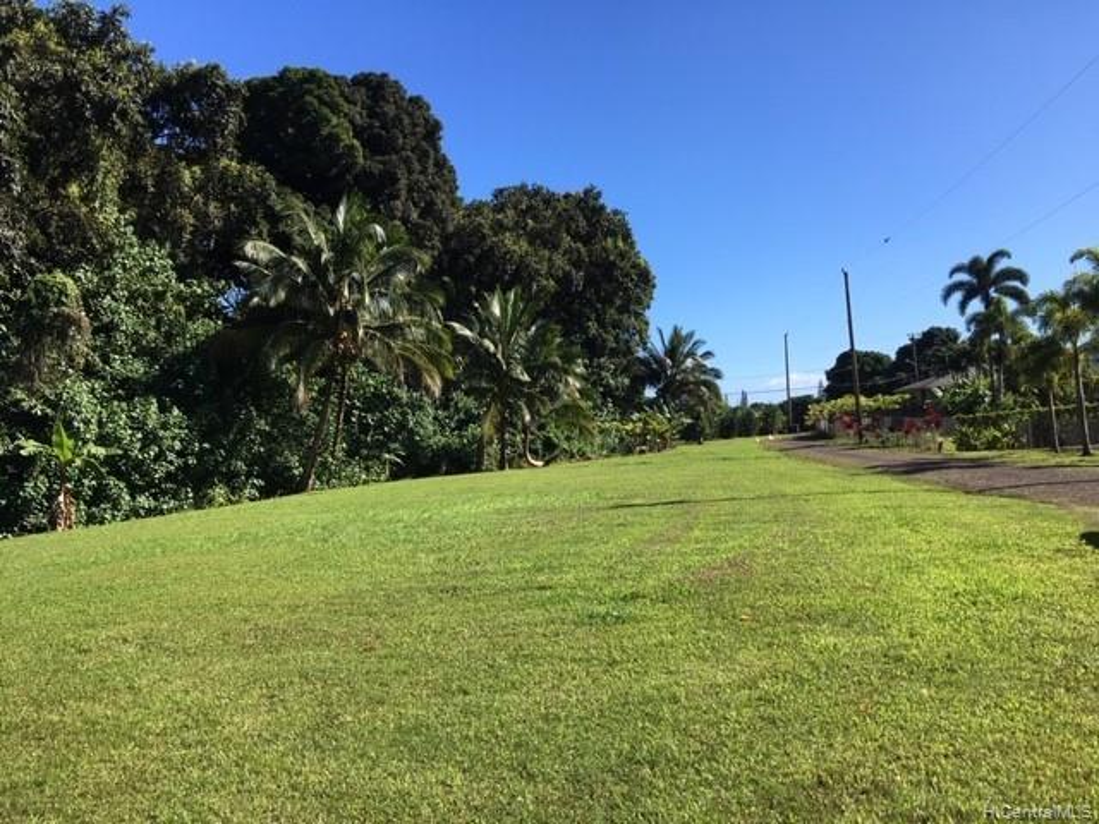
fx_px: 921
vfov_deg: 48.2
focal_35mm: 29
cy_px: 412
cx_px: 550
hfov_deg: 61.7
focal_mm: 4.15
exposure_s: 1/1374
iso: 25
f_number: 2.2
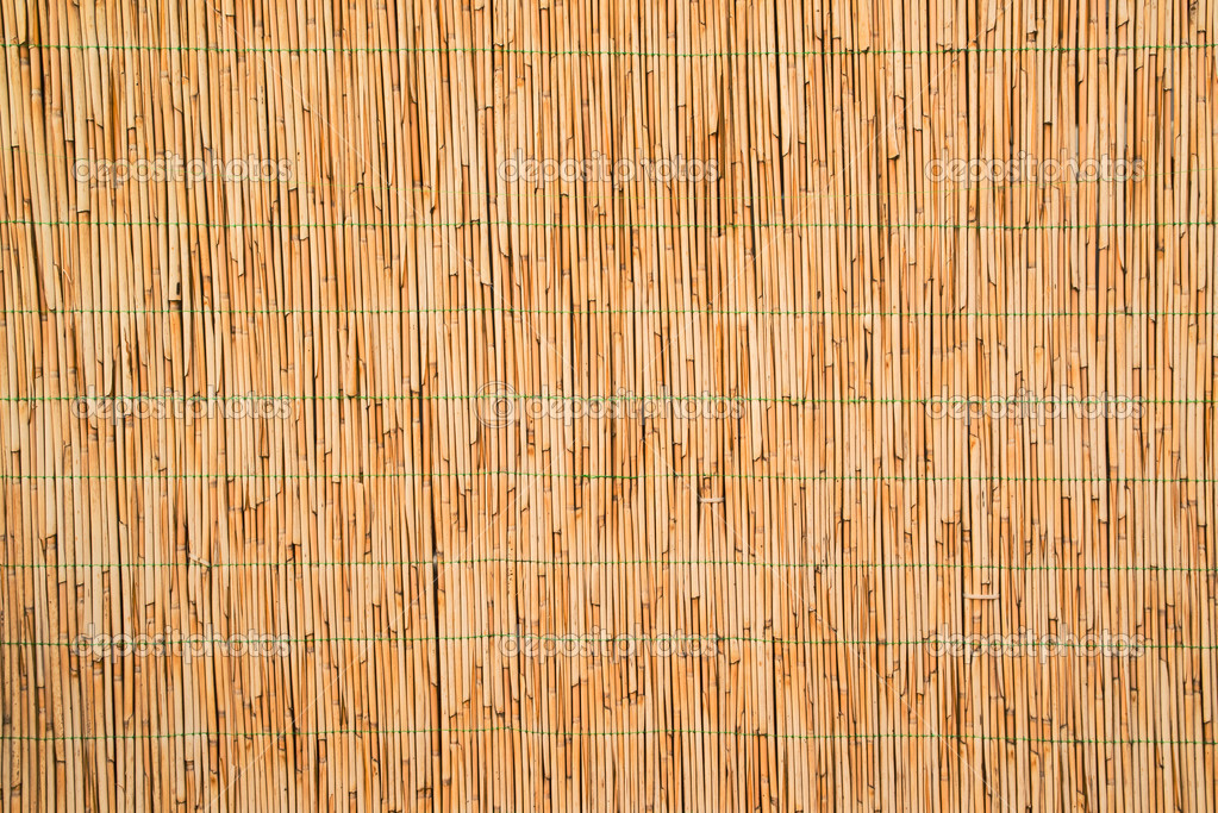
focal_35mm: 42
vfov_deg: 31.9
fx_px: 1422
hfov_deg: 46.4
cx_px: 609
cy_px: 406
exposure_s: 1/100
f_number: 9
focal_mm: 42
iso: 200
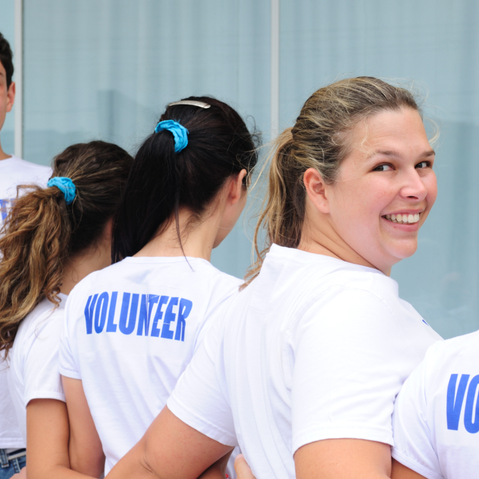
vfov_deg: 18.3
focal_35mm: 95
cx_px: 277
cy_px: 292
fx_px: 1487
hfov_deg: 18.3
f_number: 7.1
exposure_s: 1/125
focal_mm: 52
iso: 100
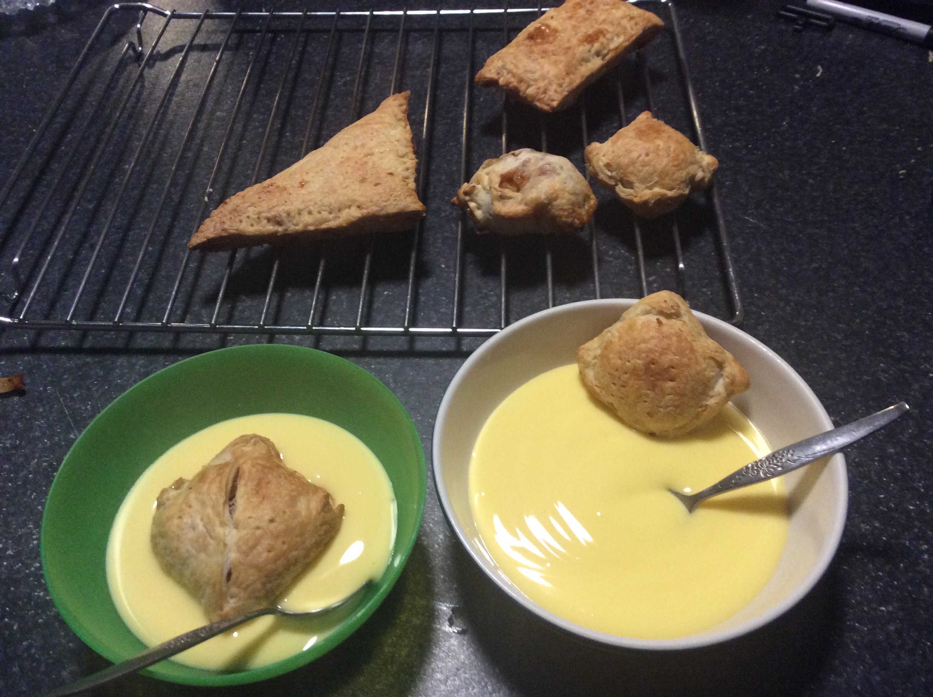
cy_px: 348
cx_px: 466
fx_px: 861
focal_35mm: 32
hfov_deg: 56.9
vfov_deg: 44.1
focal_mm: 3.3
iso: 200
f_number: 2.4
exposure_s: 1/25
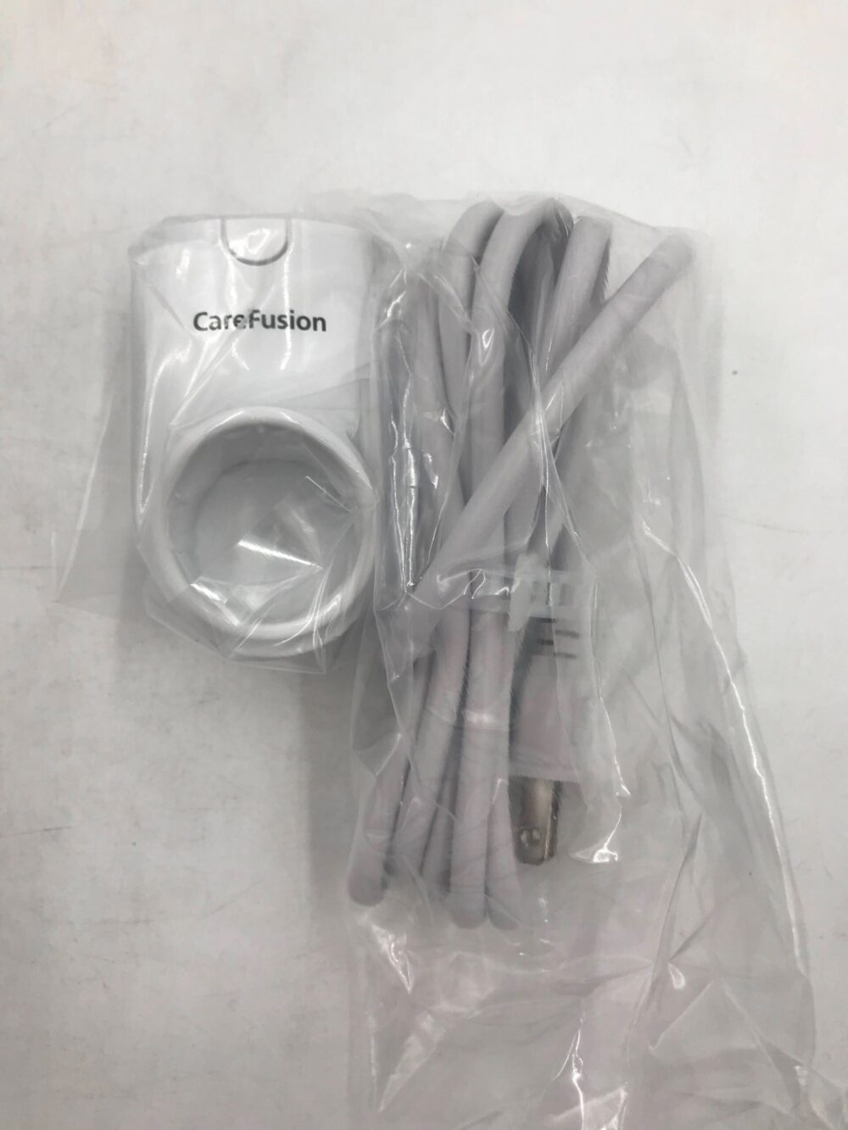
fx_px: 914
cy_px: 565
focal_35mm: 28
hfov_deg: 49.8
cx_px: 424
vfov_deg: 63.4
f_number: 1.8
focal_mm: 3.99
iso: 20
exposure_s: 1/262
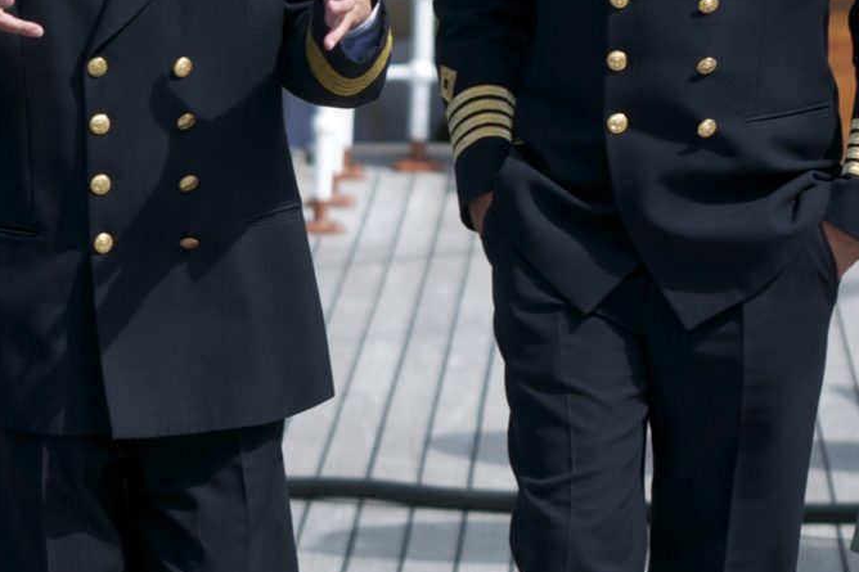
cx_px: -273
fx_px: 8420
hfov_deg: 5.8
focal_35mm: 353
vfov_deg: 3.9
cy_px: 94
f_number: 2.8
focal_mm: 82
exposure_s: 1/2500
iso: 250
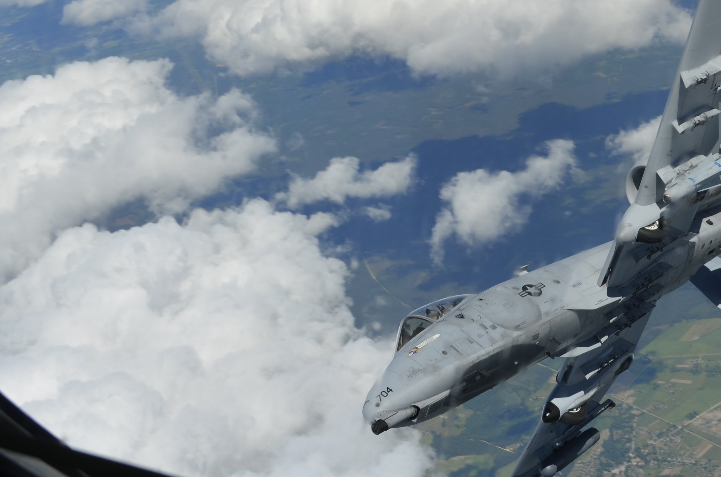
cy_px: 215
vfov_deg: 18.8
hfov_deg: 27.2
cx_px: 643
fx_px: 1439
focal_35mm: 72
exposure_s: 1/320
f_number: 9
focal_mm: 26
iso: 100
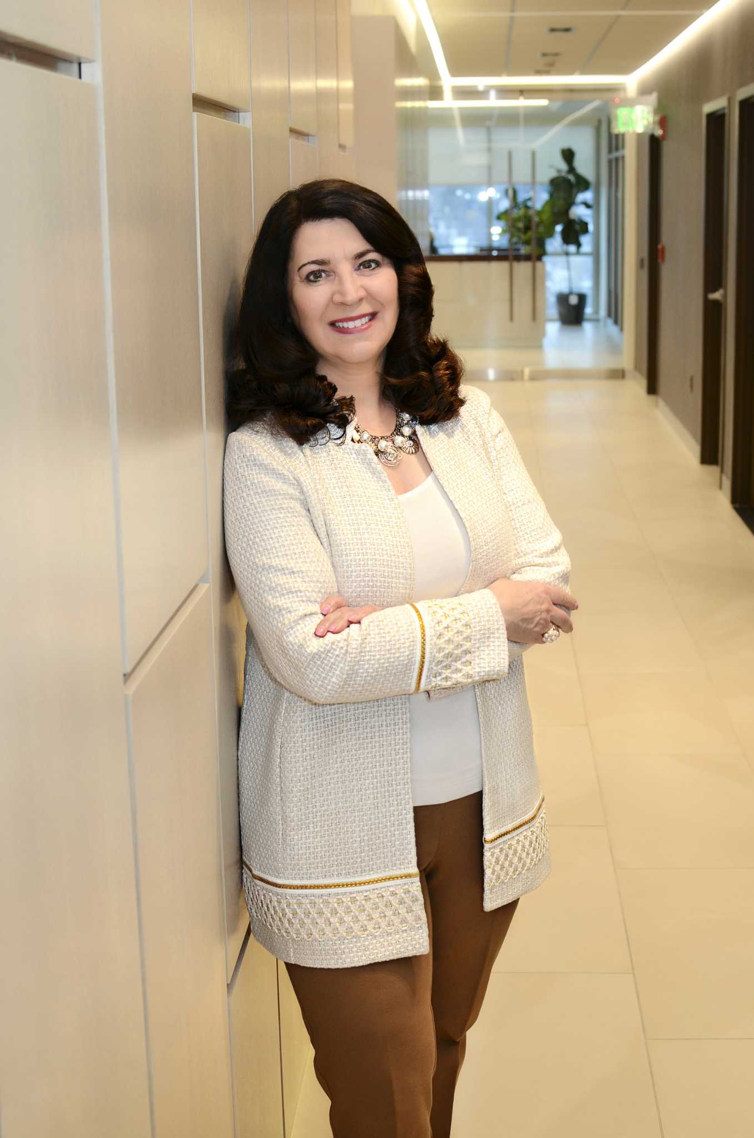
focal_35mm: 52
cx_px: 377
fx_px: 1657
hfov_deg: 25.6
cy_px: 569
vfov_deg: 37.9
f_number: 4
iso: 500
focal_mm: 35
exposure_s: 1/60
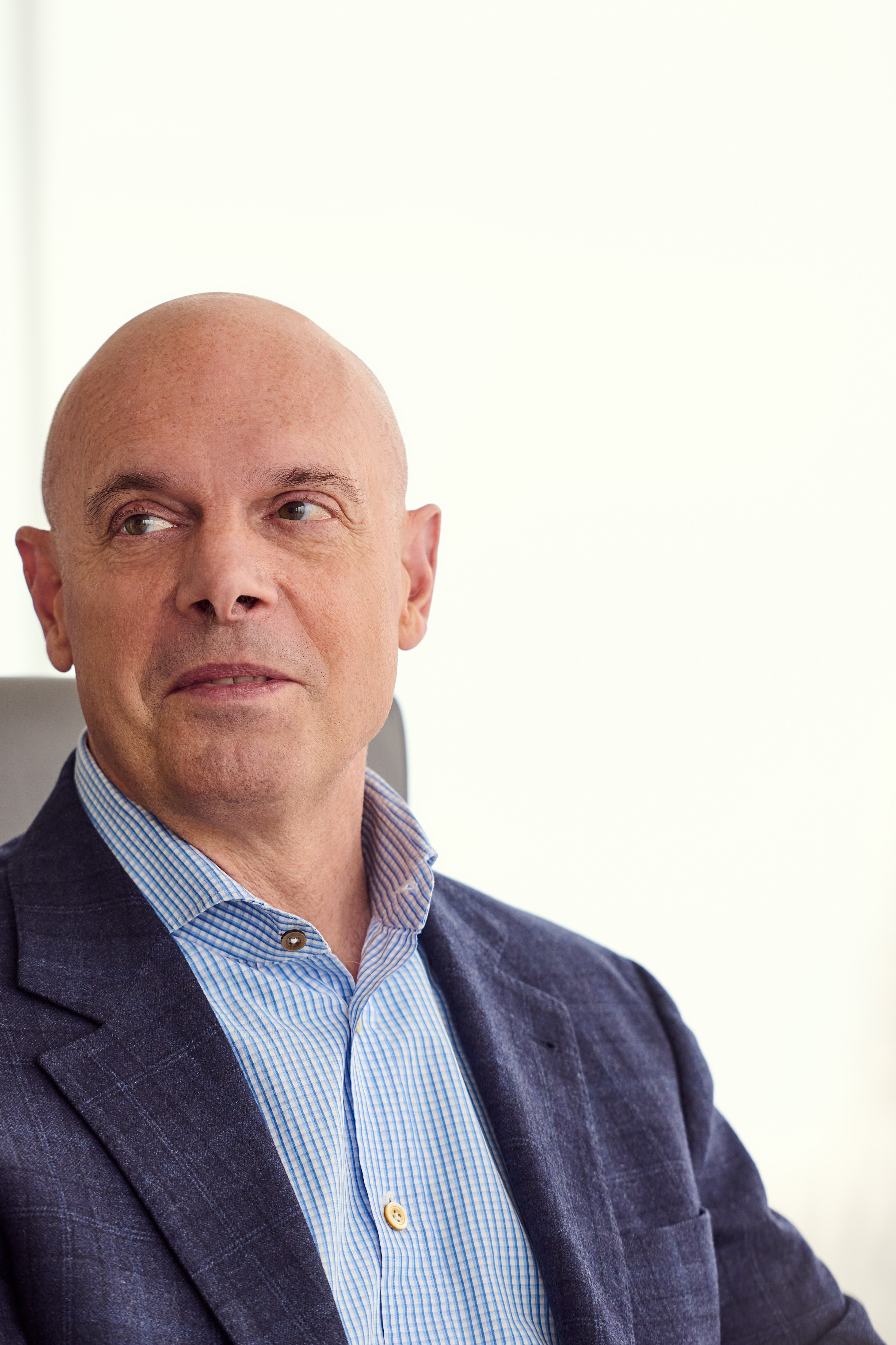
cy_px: 786
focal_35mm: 245
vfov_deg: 8.4
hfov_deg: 5.6
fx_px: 9147
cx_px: 308
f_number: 3.5
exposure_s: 1/200
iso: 250
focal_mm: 170
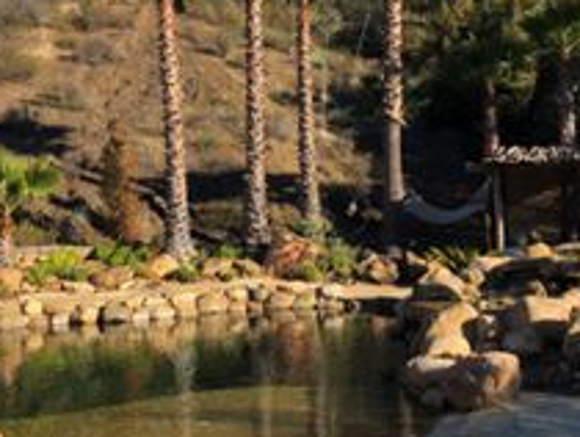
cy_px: 188
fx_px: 805
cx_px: 304
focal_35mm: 48
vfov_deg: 30.3
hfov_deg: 39.6
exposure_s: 1/706
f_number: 1.8
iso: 20
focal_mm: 3.99
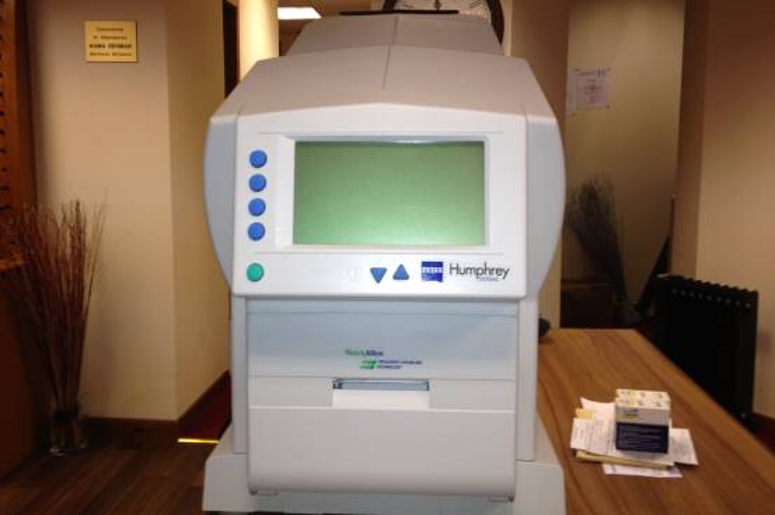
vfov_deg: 35.9
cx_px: 383
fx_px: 796
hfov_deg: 51.9
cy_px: 227
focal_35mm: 37
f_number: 2.4
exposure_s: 1/28
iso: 50
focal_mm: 4.28
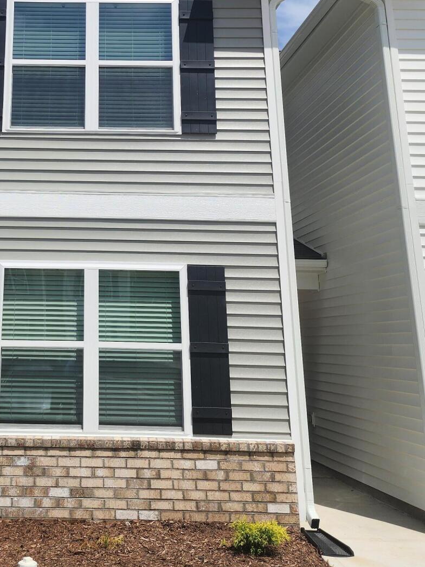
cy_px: 152
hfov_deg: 31.8
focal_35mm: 44
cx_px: 68
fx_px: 720
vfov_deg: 41.8
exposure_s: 1/1690
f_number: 1.8
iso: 12
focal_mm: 6.4
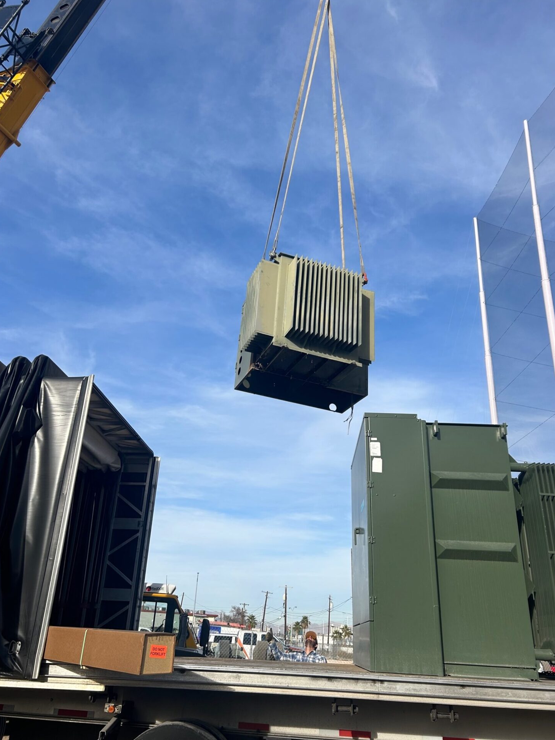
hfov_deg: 51.3
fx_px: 577
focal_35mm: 27
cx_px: 278
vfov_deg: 65.3
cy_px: 374
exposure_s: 1/4274
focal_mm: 5.7
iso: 50
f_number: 1.5
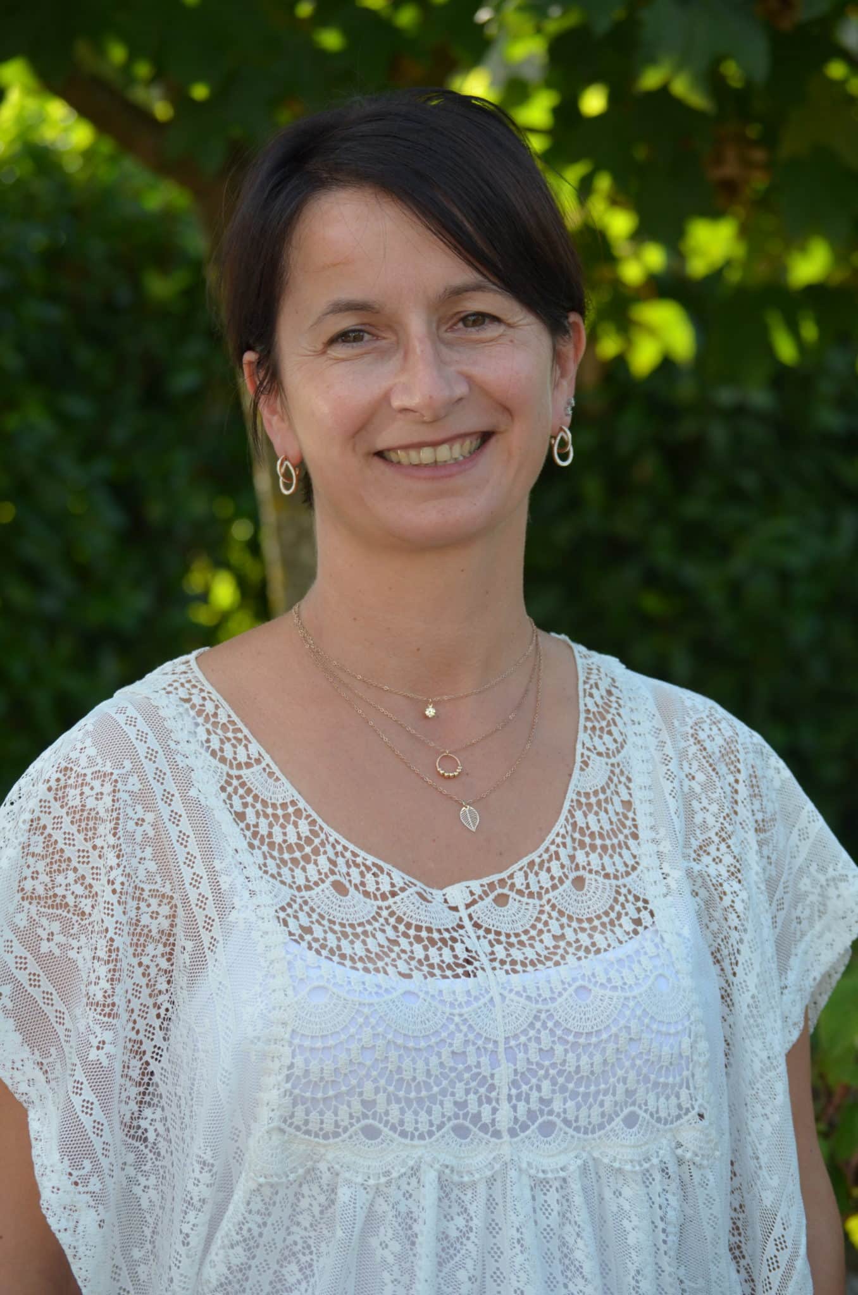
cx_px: 429
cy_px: 648
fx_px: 3879
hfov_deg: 12.6
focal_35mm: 108
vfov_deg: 19.0
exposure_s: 1/500
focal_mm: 72
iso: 400
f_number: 5.6
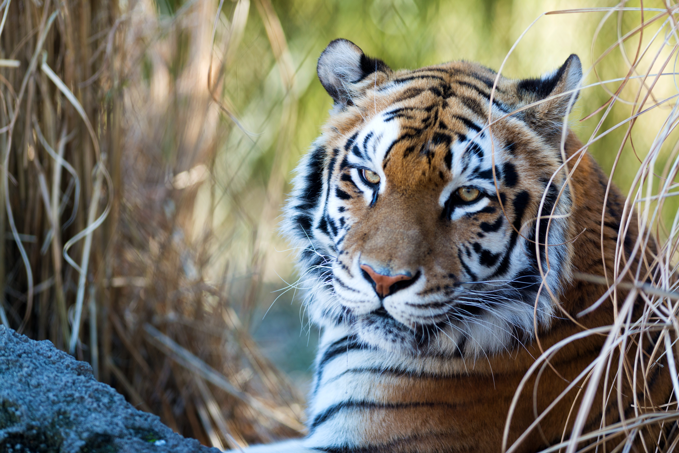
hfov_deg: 6.9
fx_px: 5660
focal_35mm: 300
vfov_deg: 4.6
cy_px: 226
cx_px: 340
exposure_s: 1/320
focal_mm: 300
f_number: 3.2
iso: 400
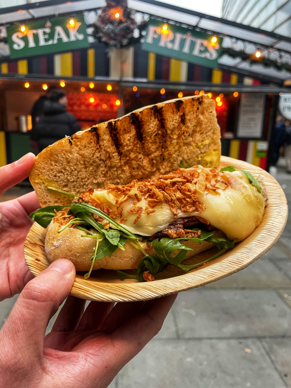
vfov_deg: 67.3
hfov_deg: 53.1
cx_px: 146
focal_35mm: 26
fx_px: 291
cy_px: 194
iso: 80
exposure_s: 1/50
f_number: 1.6
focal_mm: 4.2
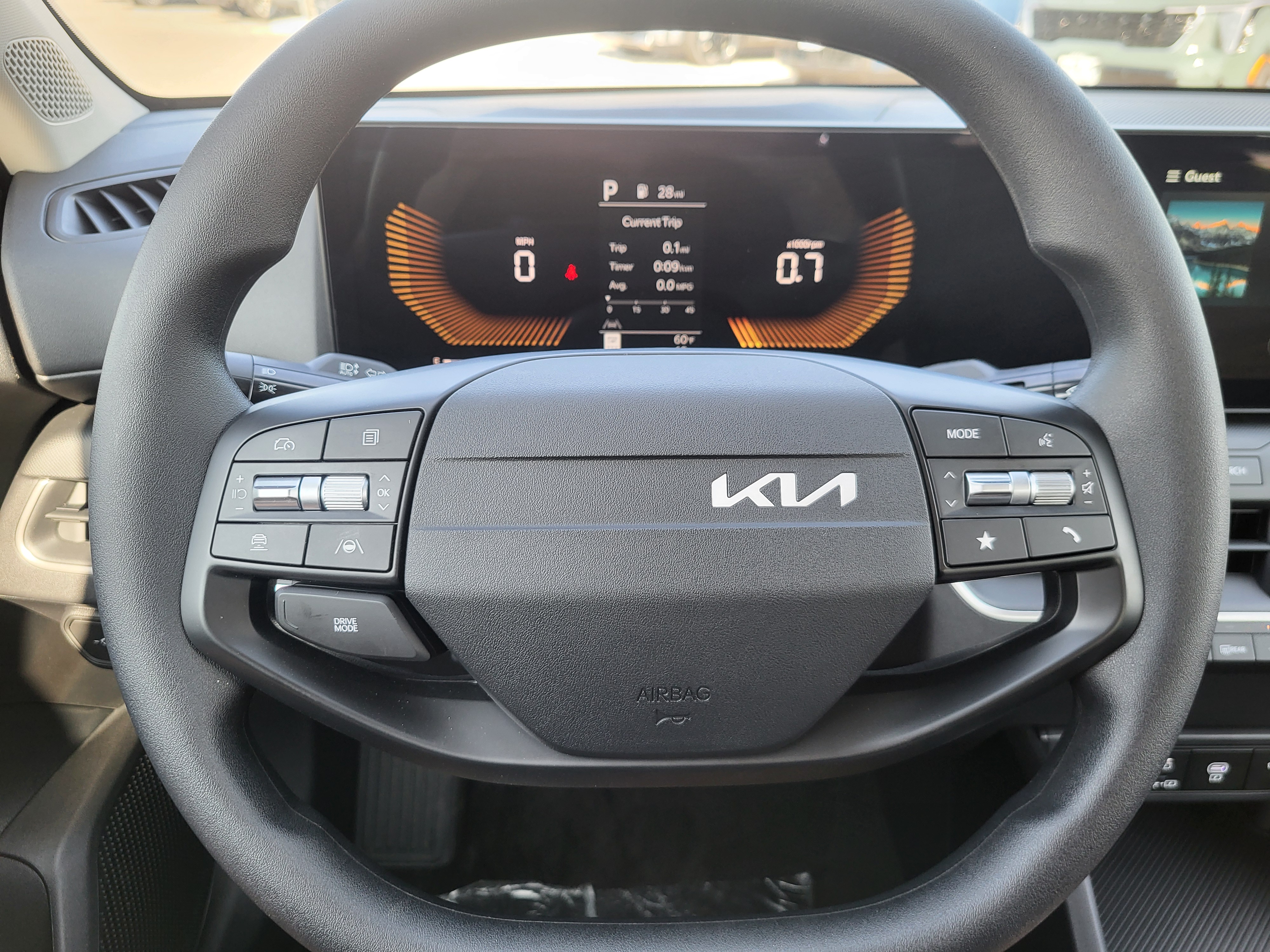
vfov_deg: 53.1
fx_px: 954
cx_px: 635
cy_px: 476
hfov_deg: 67.3
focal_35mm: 26
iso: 100
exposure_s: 1/100
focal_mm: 5.4
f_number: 1.8
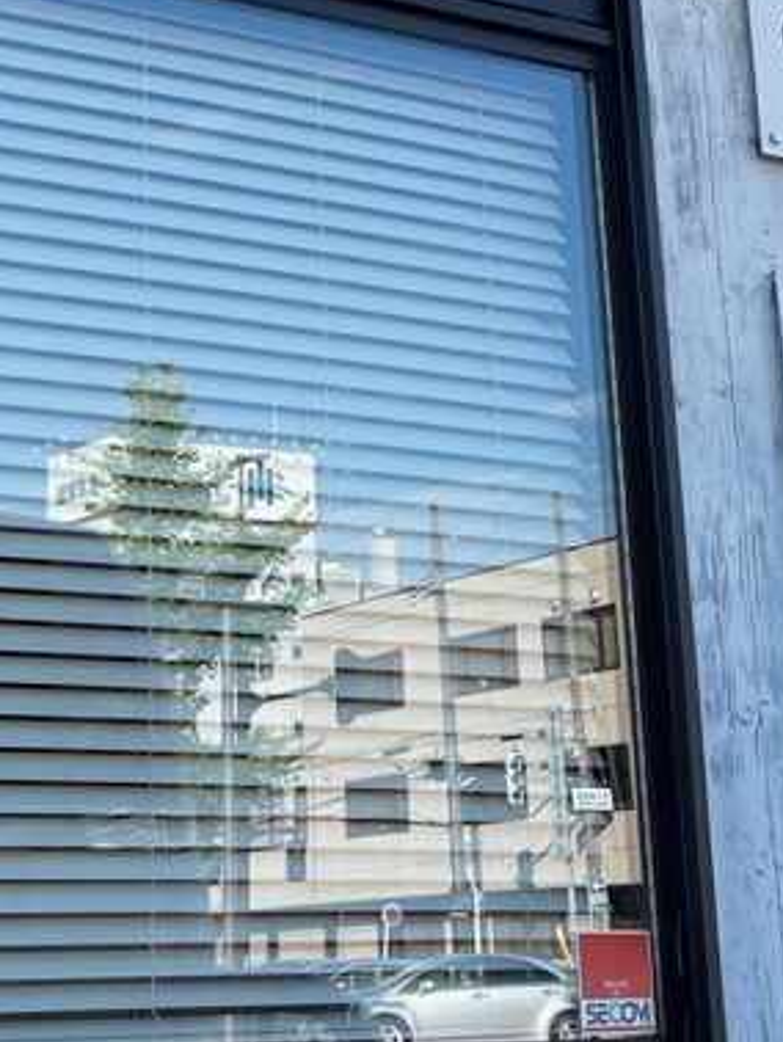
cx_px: 284
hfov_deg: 16.8
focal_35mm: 88
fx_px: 2651
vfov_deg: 21.6
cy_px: 50
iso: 32
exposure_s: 1/888
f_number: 1.6
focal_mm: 4.2
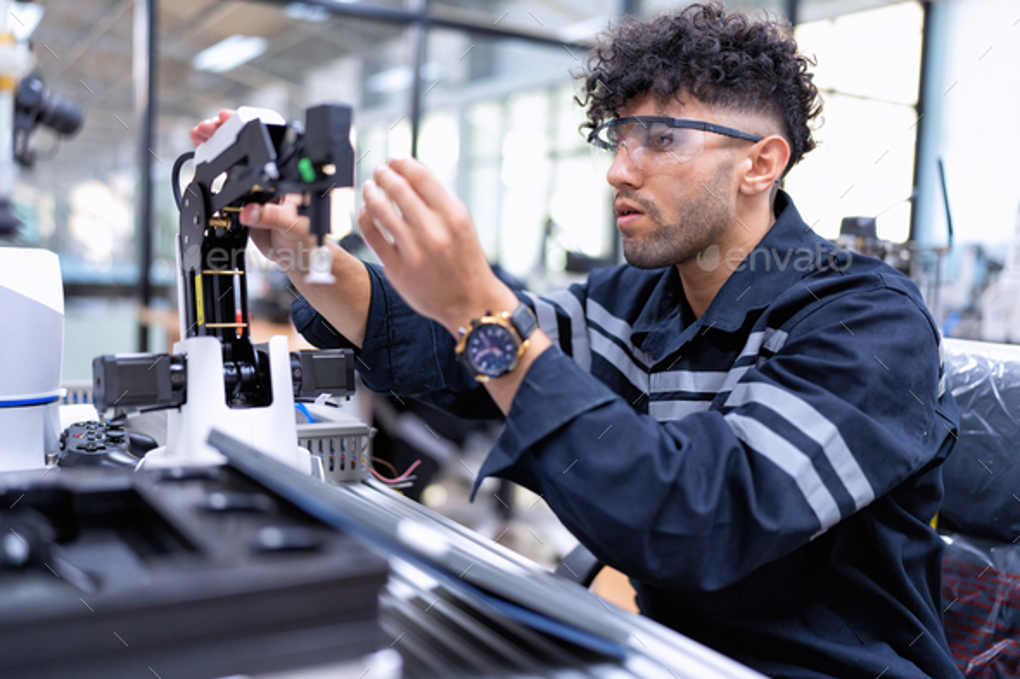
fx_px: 991
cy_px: 340
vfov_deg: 37.8
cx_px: 510
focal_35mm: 35
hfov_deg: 54.4
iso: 1000
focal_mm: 35
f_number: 1.4
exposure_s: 1/500
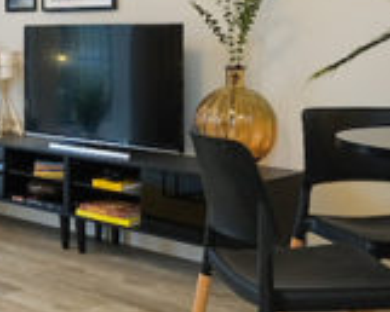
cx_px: -40
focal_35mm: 67
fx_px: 774
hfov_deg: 26.1
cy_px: 39
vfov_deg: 22.3
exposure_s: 1/15
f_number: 6.4
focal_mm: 10
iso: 500
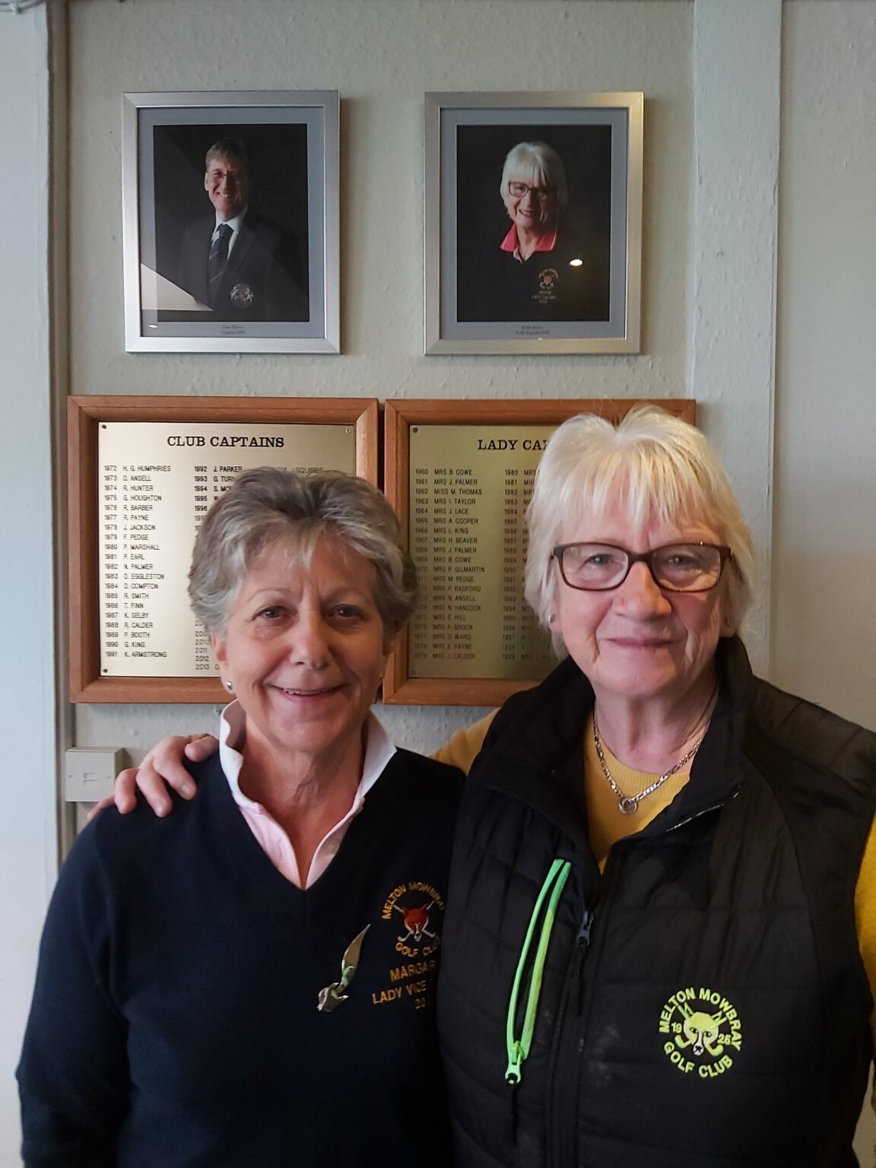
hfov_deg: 53.1
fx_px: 877
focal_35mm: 26
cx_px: 438
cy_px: 584
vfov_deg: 67.3
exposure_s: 1/33
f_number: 1.7
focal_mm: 3.92
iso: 200
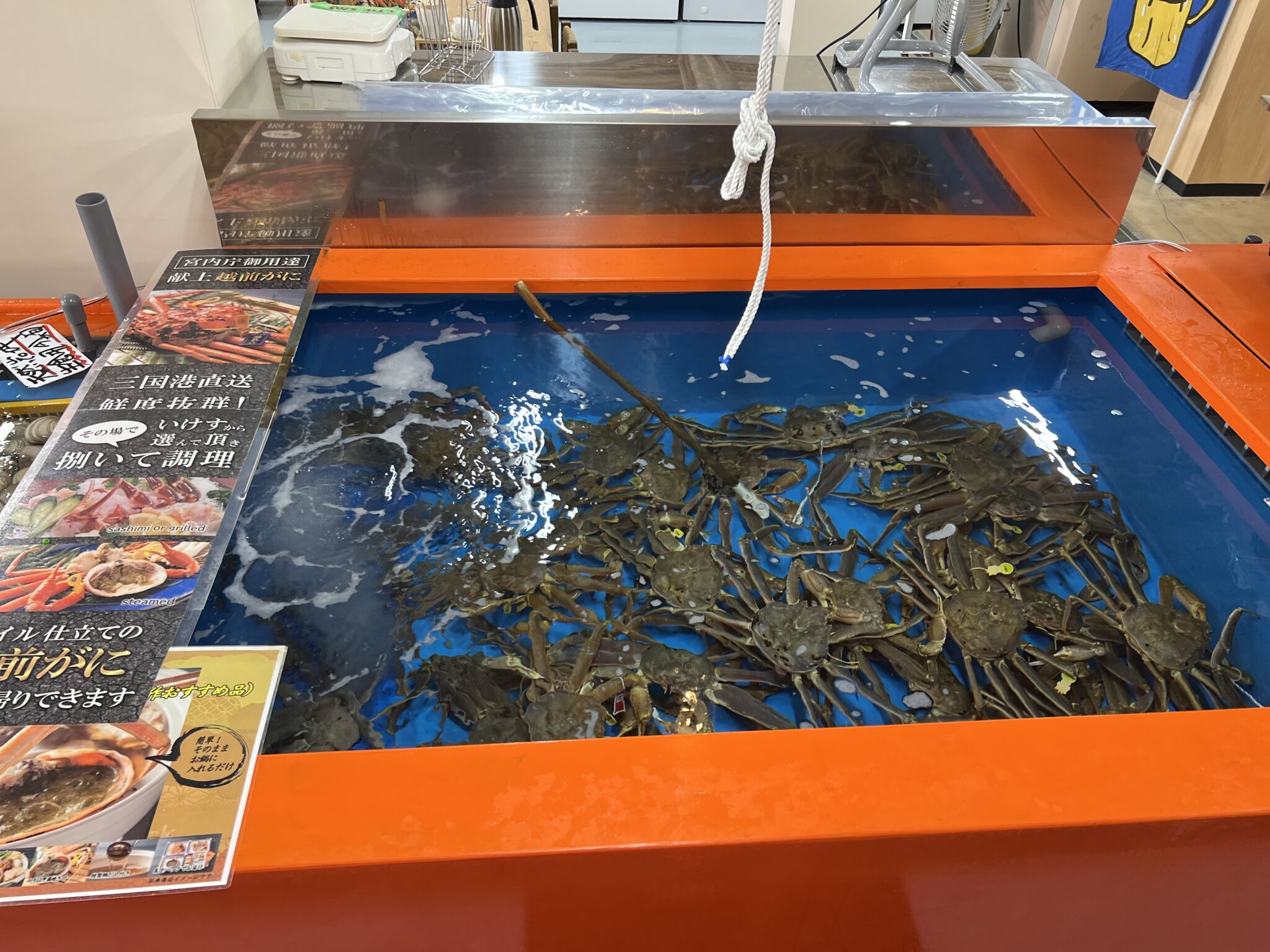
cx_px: 635
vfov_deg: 53.1
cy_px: 476
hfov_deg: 67.3
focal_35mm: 26
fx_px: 954
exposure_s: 1/120
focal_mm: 5.7
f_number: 1.5
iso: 125
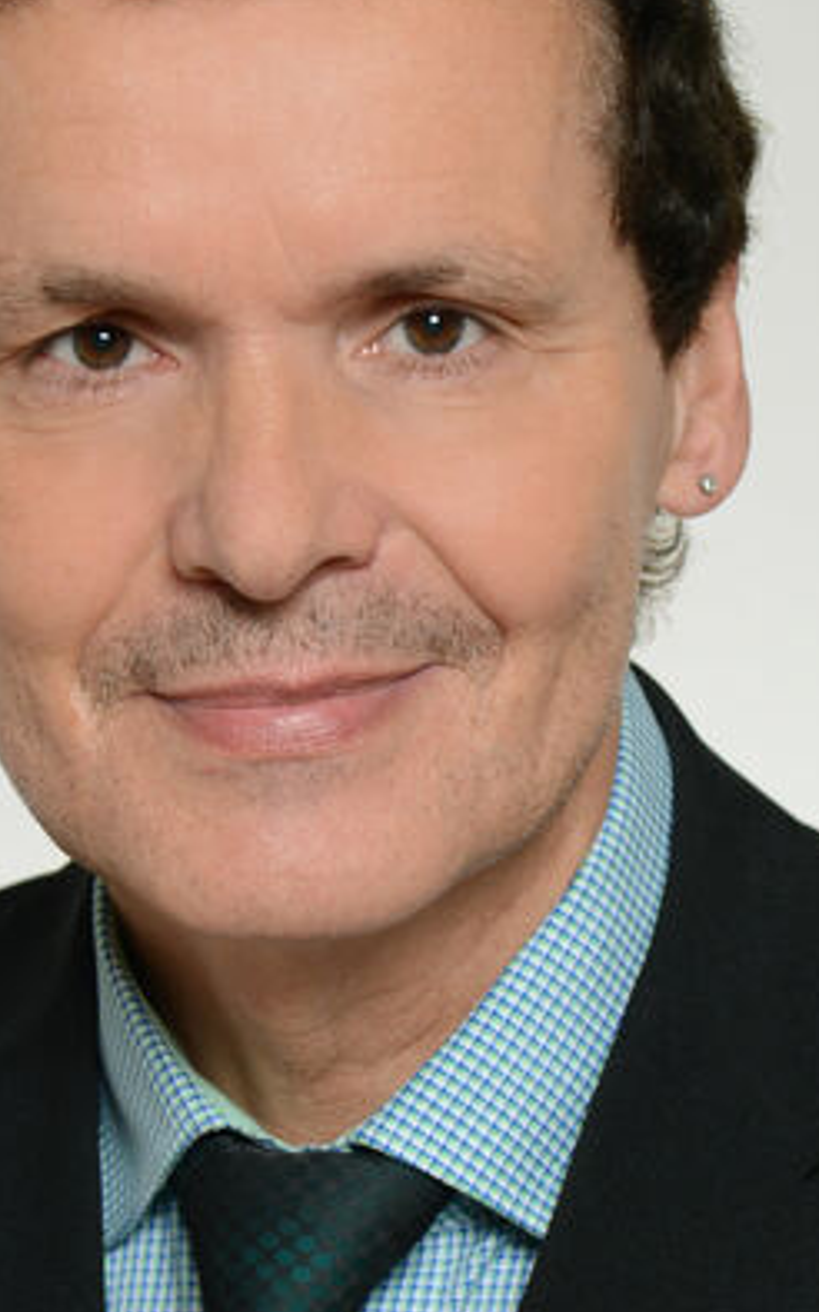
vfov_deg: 14.4
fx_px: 5182
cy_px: 726
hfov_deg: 9.0
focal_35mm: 145
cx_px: 293
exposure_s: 1/160
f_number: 6.3
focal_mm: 70
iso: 200
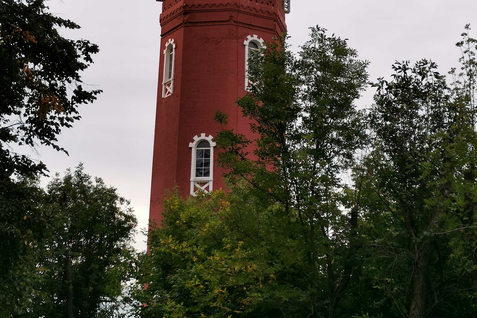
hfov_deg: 27.7
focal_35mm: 73
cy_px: 56
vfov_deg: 18.5
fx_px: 967
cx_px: 240
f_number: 1.8
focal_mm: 5.58
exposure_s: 1/756
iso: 50
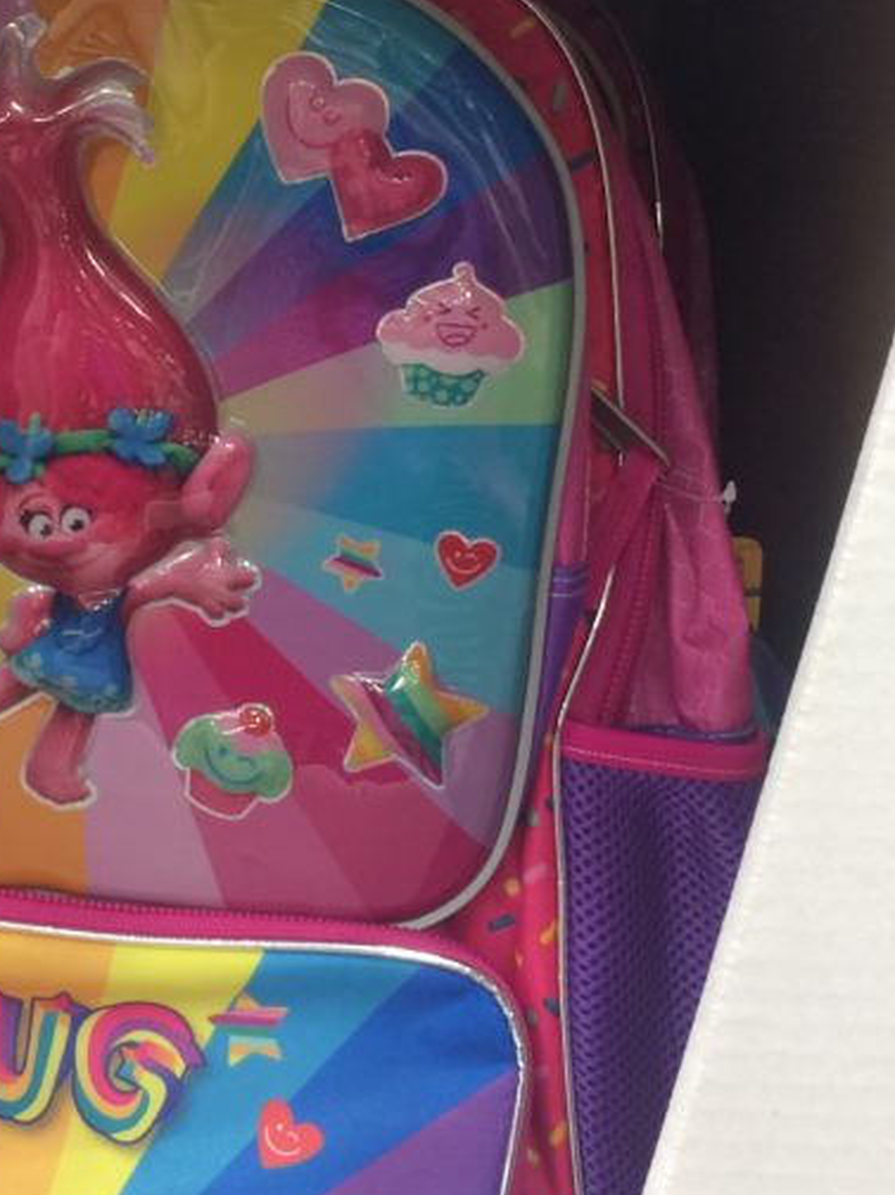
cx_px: 116
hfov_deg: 24.2
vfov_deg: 32.6
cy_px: 447
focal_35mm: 59
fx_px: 2035
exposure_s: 1/30
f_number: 2.2
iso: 64
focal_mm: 4.15
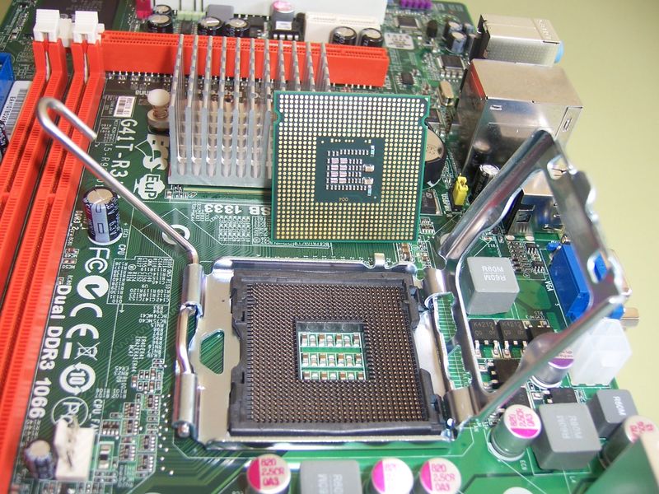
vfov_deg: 39.7
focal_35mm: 36
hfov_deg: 51.4
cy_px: 247
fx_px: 685
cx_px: 330
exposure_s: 1/60
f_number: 2.8
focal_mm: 6.2
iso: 80
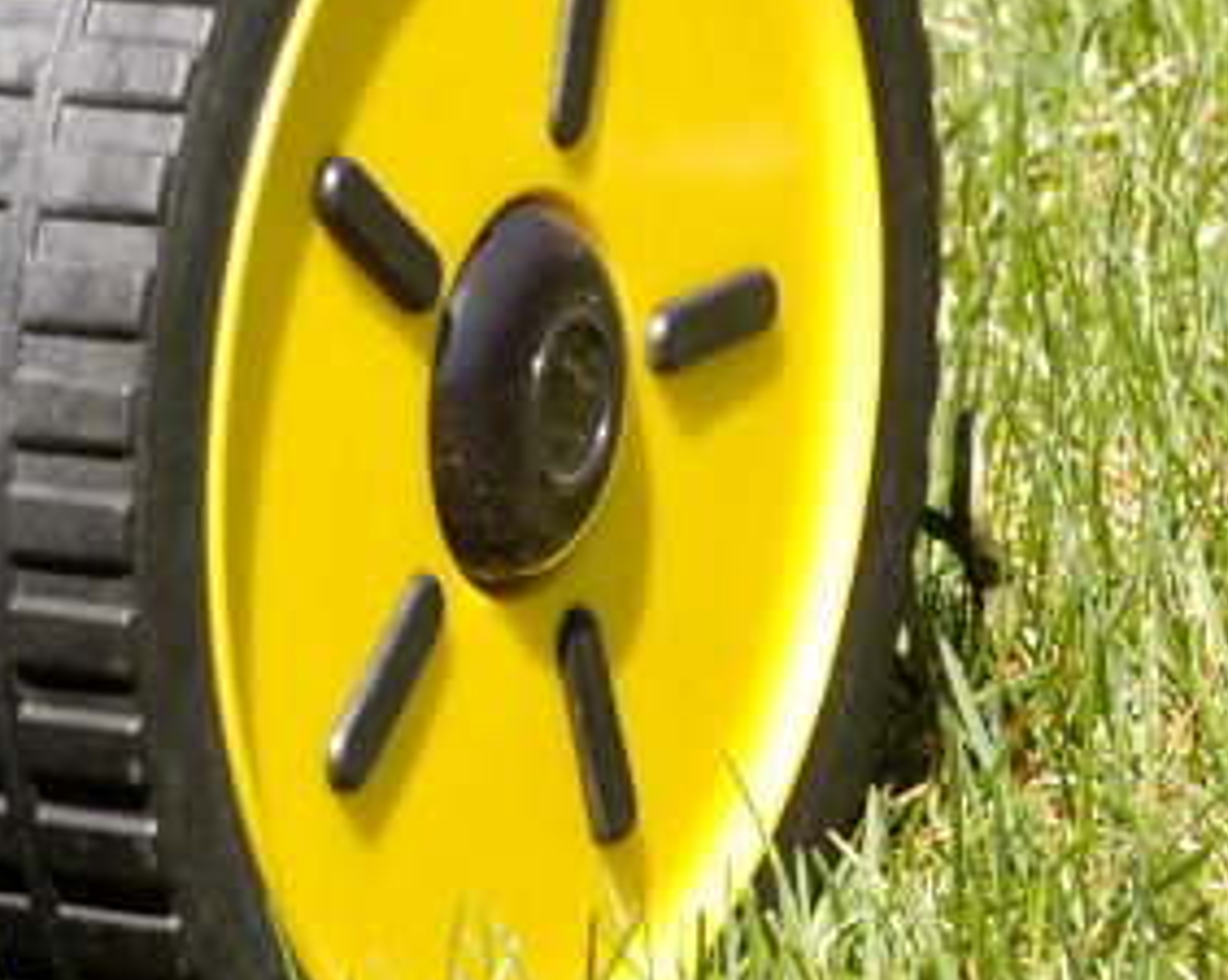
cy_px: 133
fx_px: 16171
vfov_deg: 3.5
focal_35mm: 445
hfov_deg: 4.3
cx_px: -570
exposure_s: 1/125
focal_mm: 105
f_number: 9
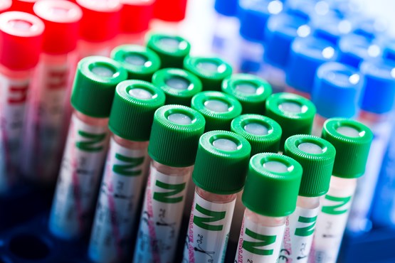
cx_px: 198
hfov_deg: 19.5
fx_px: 1152
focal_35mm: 105
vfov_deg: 13.0
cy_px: 132
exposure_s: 1/125
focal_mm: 105
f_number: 5.6
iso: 100
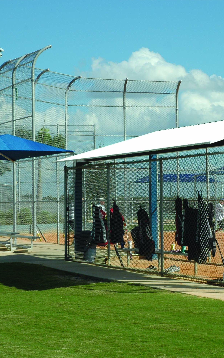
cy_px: 178
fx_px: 1084
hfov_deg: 11.7
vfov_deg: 18.8
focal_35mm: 111
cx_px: 194
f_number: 11
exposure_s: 1/500
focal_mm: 48
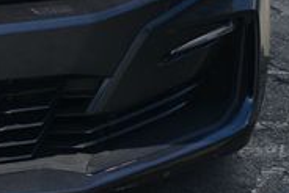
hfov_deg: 13.4
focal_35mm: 146
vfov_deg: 9.3
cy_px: -56
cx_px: -119
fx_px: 1173
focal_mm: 28
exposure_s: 1/250
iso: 200
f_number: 5.6
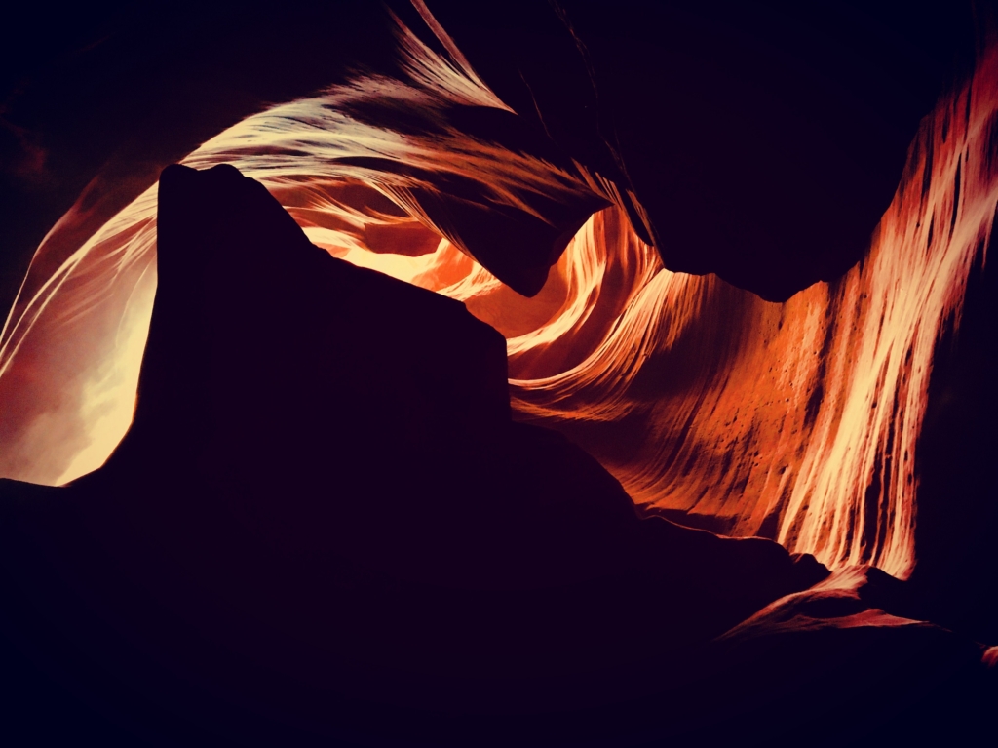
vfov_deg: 48.2
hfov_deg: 61.7
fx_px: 836
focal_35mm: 29
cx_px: 499
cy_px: 374
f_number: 2.2
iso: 800
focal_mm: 4.15
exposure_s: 1/15
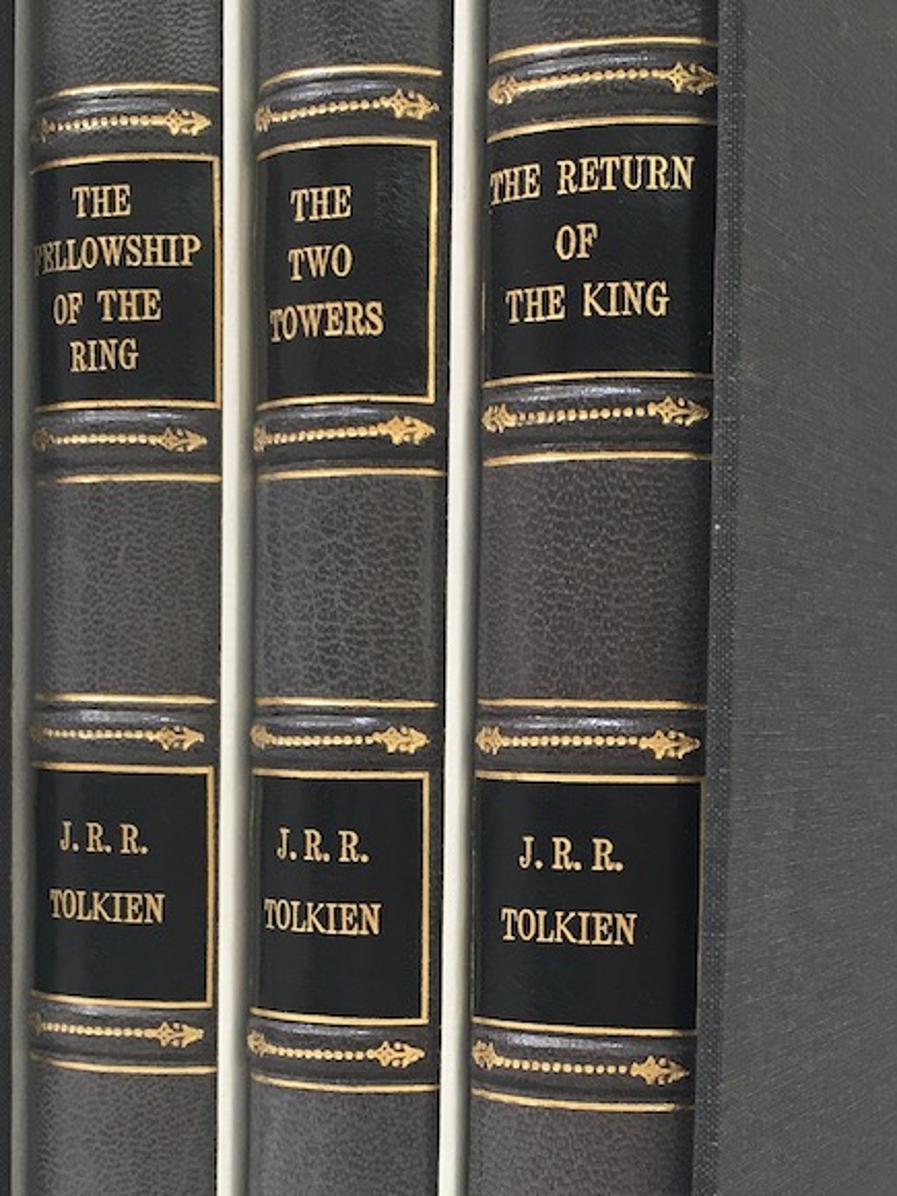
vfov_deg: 29.9
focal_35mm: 64
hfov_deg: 22.8
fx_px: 2211
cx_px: 619
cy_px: 874
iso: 32
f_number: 2.2
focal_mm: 4.15
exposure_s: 1/33
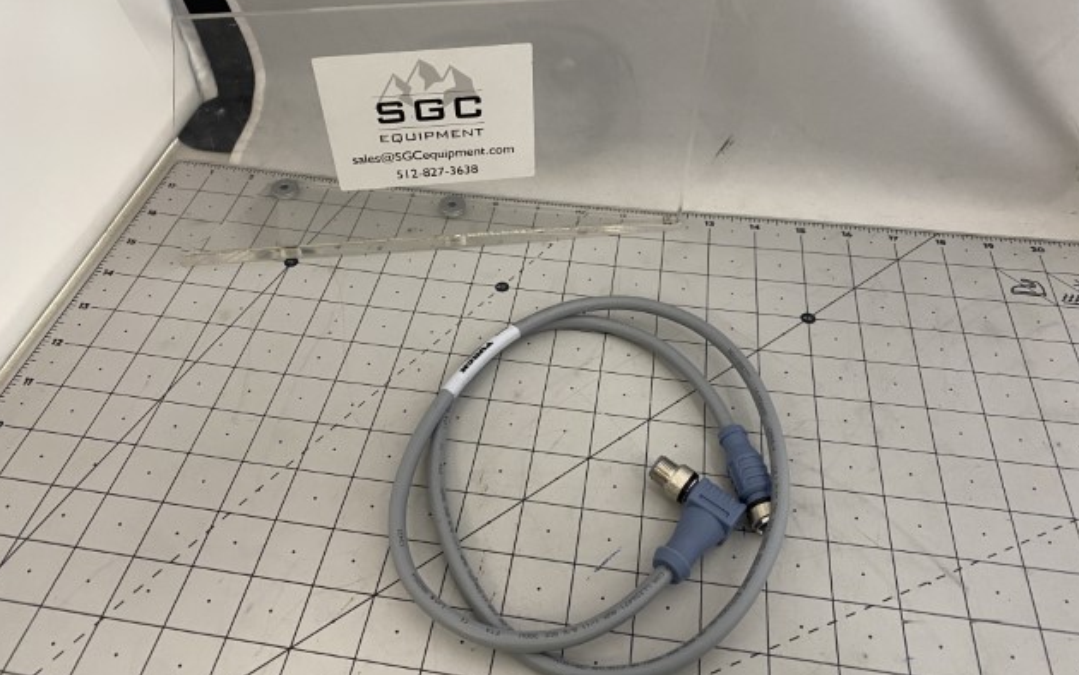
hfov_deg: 66.5
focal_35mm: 28
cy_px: 302
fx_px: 824
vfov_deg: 44.5
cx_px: 540
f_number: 1.8
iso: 160
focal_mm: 4.25
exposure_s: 1/60
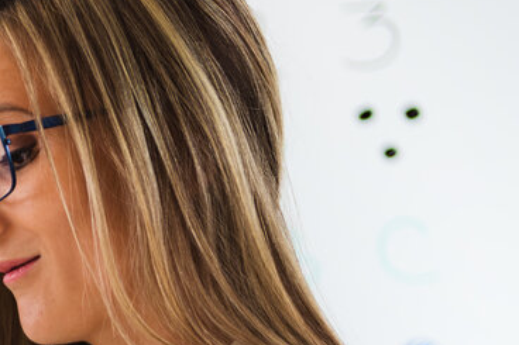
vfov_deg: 6.7
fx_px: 2911
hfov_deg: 9.8
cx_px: -350
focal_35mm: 202
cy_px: 557
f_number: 2.8
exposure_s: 1/200
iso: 100
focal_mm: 58
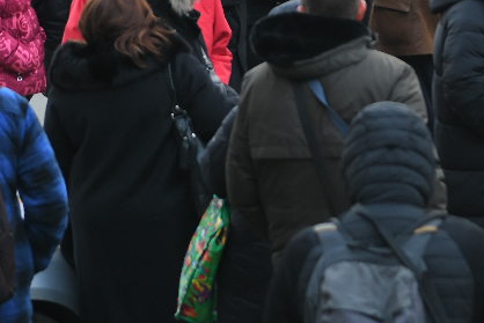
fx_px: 3645
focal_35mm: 271
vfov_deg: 5.1
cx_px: 382
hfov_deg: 7.6
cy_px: -89
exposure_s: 1/200
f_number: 4
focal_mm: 70
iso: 1000
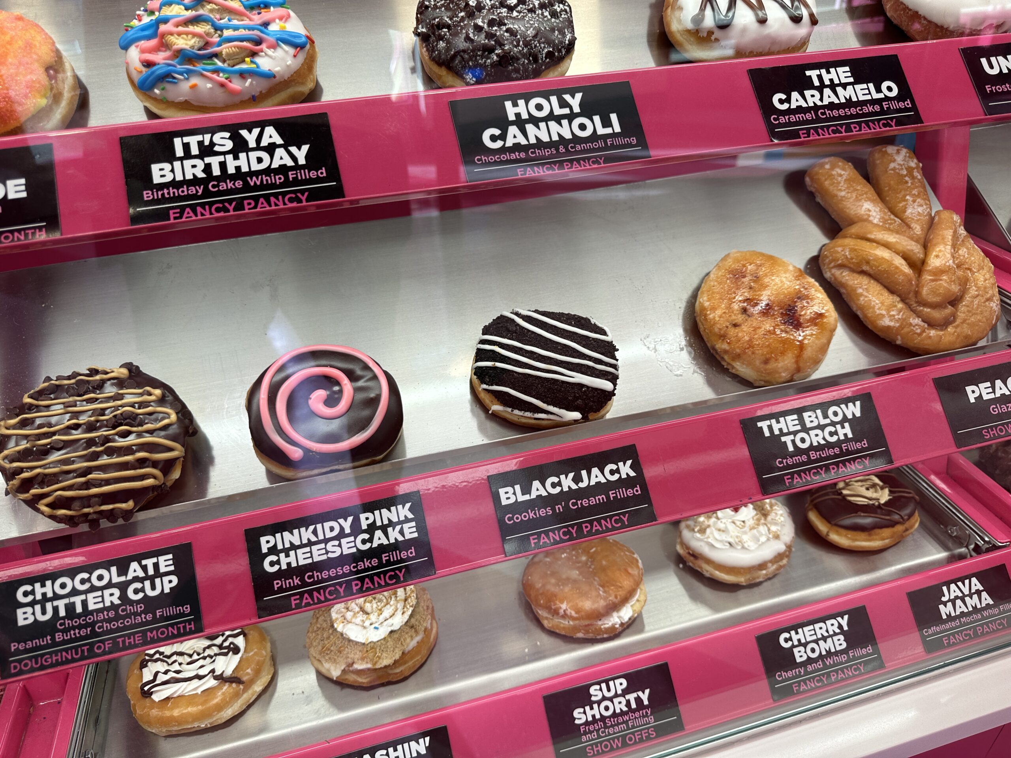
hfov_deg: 71.6
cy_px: 379
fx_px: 701
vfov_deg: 56.8
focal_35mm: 24
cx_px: 506
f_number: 1.78
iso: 64
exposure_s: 1/159
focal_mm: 6.86
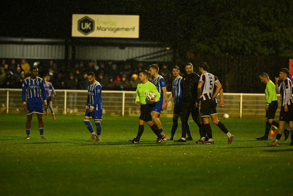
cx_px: 146
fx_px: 2441
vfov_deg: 4.6
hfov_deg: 6.9
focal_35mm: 300
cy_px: 98
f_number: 3.5
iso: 9000
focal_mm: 300
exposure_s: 1/1000
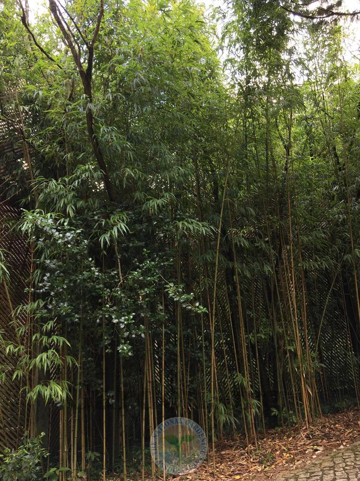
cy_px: 240
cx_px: 180
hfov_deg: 48.2
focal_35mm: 29
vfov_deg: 61.7
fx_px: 402
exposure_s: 1/100
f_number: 2.2
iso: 32
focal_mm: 4.15
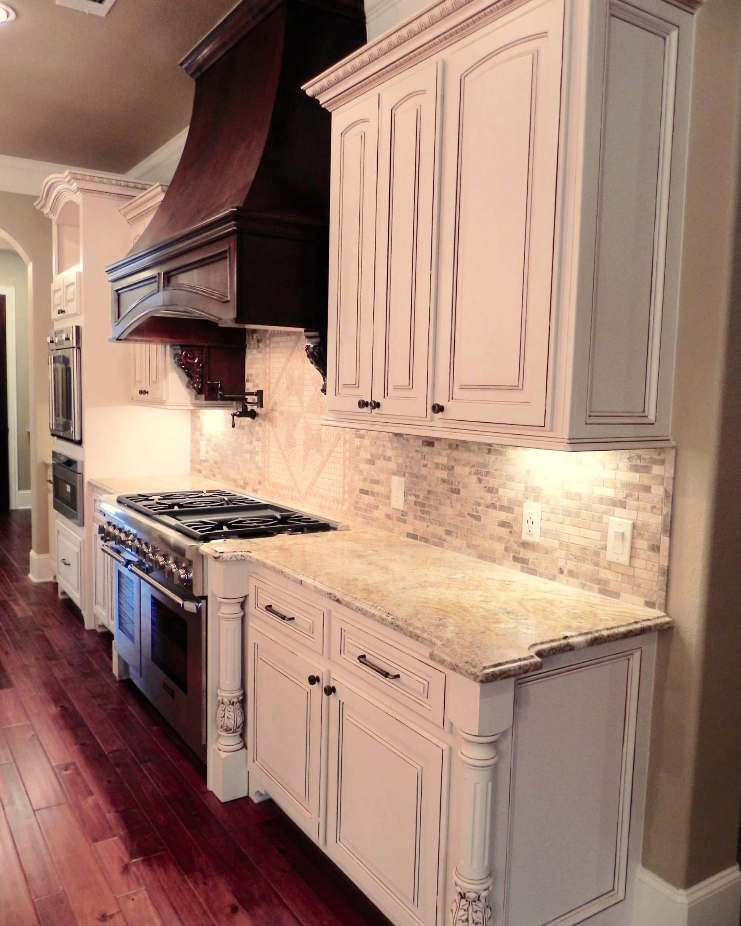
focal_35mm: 28
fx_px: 768
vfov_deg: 62.2
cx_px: 374
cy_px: 490
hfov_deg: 51.5
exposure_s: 1/30
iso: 180
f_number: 2.8
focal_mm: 4.6
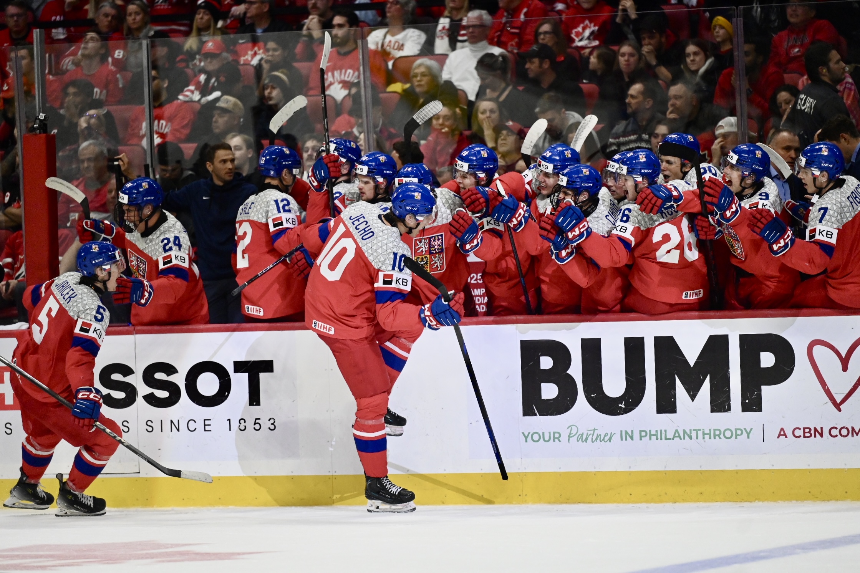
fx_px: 4777
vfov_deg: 6.9
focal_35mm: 200
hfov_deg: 10.3
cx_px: 430
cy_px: 286
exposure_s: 1/5000
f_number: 2.8
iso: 4000
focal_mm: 200
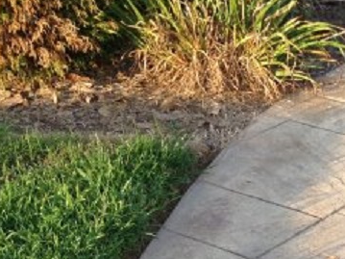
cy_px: 412
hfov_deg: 16.0
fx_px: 1166
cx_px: 435
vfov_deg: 12.0
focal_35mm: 117
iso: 64
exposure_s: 1/287
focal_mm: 4.28
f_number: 2.4
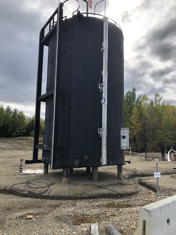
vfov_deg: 63.4
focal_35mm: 28
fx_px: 190
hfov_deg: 49.7
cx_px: 88
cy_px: 118
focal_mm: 3.99
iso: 20
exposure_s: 1/1021
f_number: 1.8
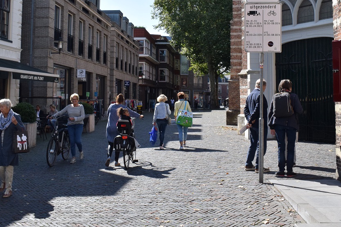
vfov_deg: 30.9
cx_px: 174
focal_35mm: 43
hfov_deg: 45.4
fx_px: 407
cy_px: 70
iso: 800
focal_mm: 20
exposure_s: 1/1000
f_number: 10
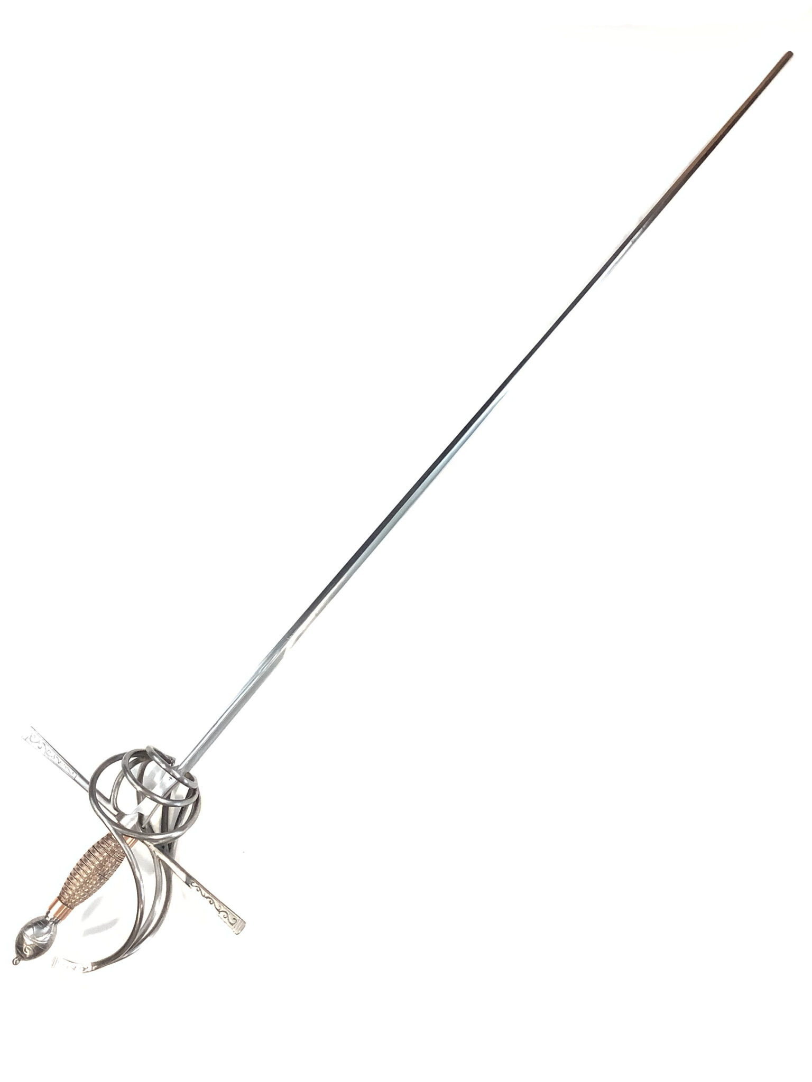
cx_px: 406
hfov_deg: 45.4
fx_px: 970
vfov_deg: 58.4
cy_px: 541
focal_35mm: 31
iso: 250
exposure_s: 1/60
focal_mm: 3.3
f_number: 2.4
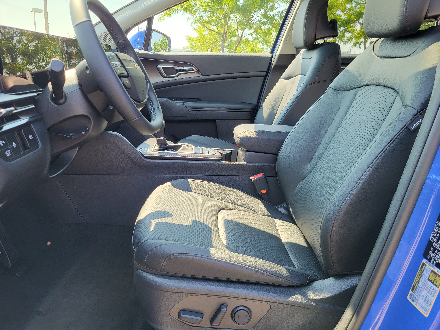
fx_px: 330
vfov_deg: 53.1
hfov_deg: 67.3
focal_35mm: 26
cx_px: 220
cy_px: 165
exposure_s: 1/136
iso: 40
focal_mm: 5.4
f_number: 1.8
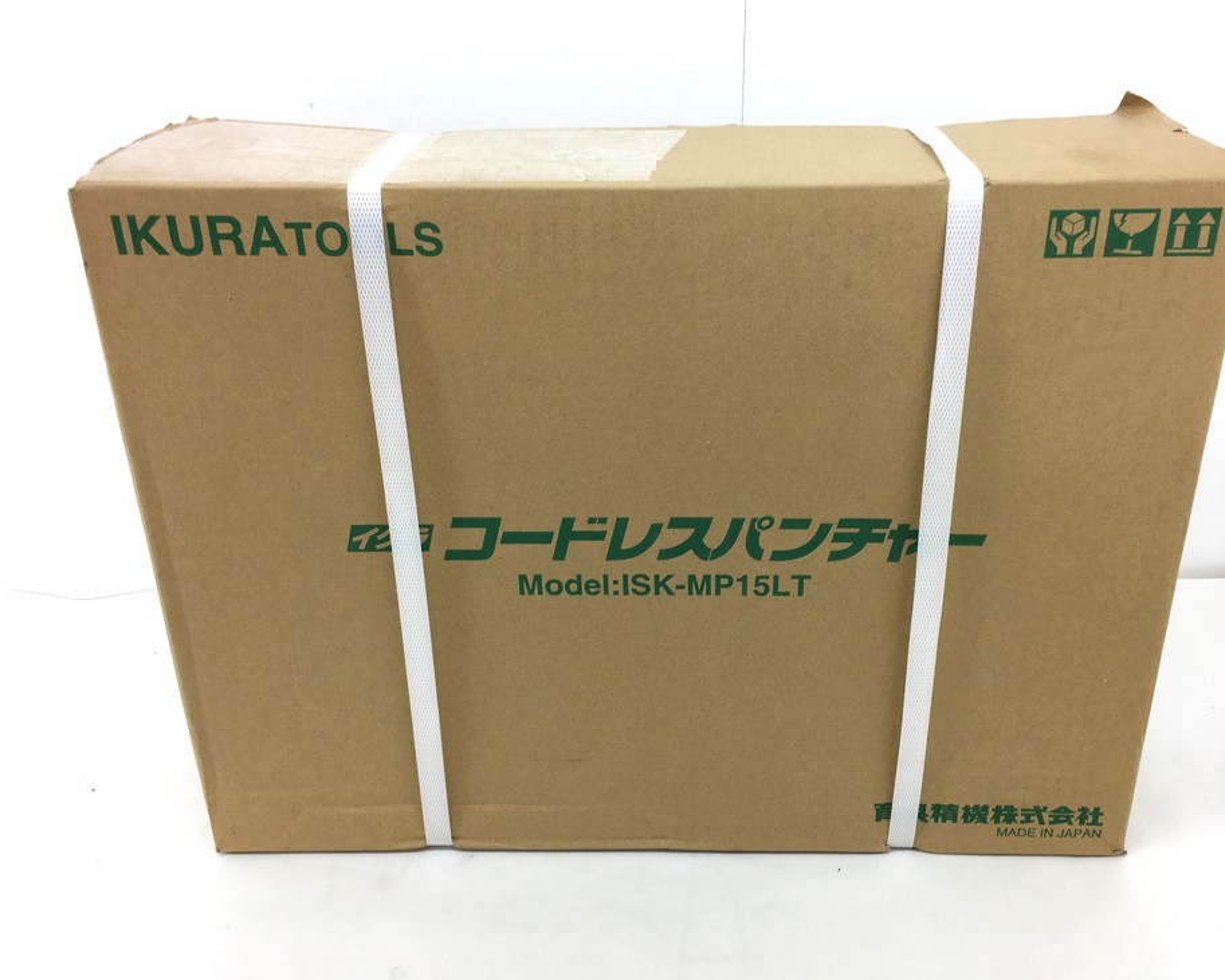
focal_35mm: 31
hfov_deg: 57.1
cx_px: 661
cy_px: 481
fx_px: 1124
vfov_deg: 47.1
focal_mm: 4.15
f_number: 2.2
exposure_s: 1/60
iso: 32
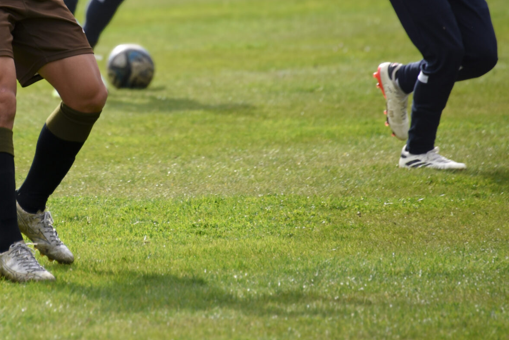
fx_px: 9180
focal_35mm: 649
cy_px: -2
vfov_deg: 2.1
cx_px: 59
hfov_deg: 3.2
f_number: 5.6
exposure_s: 1/1000
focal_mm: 300
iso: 400
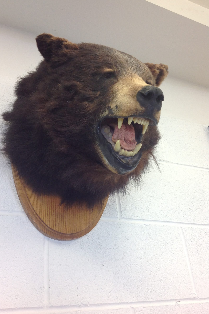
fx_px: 340
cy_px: 153
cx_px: 100
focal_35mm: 39
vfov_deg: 49.5
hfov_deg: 34.2
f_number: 2.4
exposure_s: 1/50
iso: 50
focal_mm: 4.28
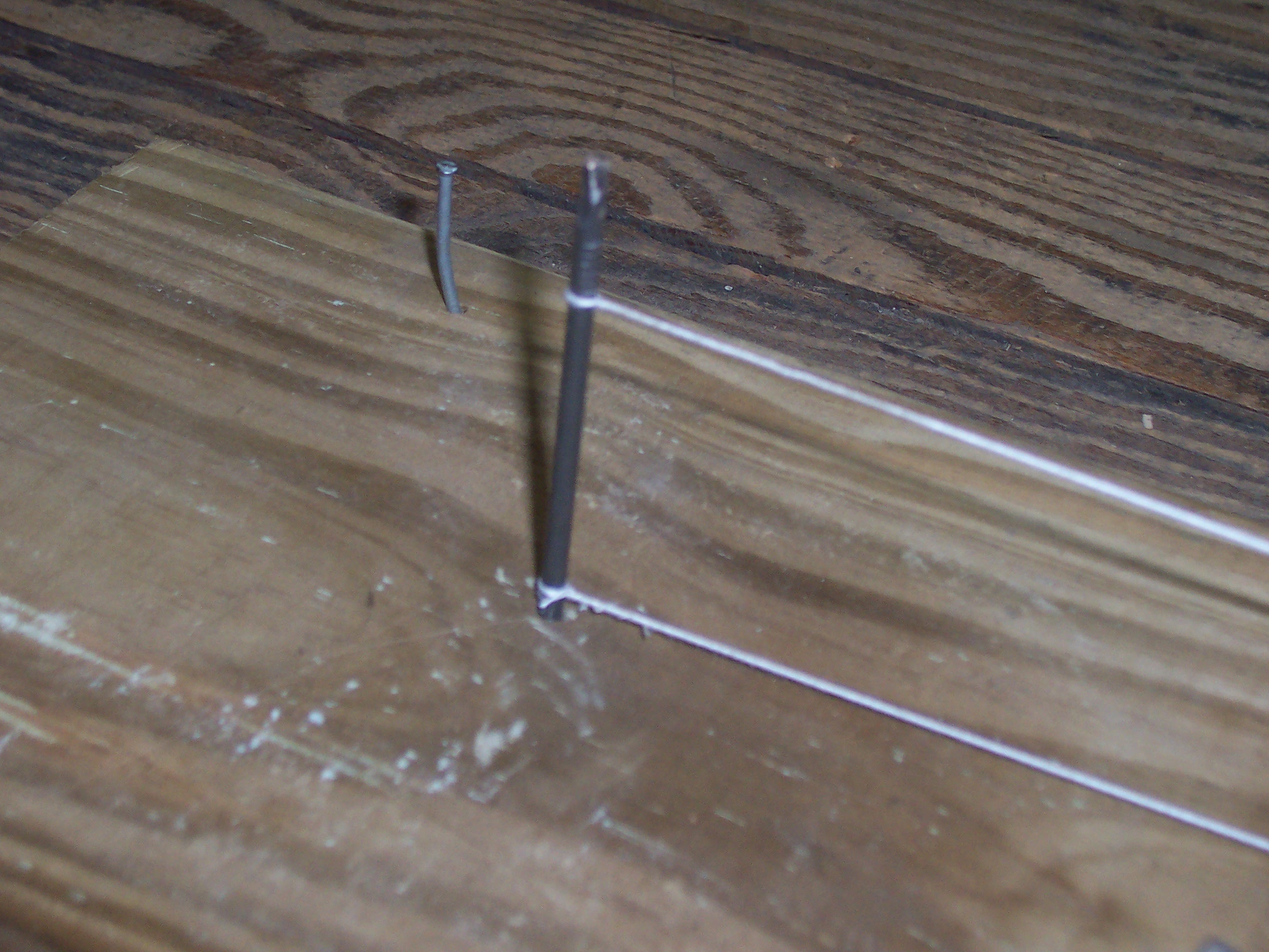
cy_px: 476
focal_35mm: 71
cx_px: 634
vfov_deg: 20.7
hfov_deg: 27.4
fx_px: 2603
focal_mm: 10.8
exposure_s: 1/90
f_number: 4
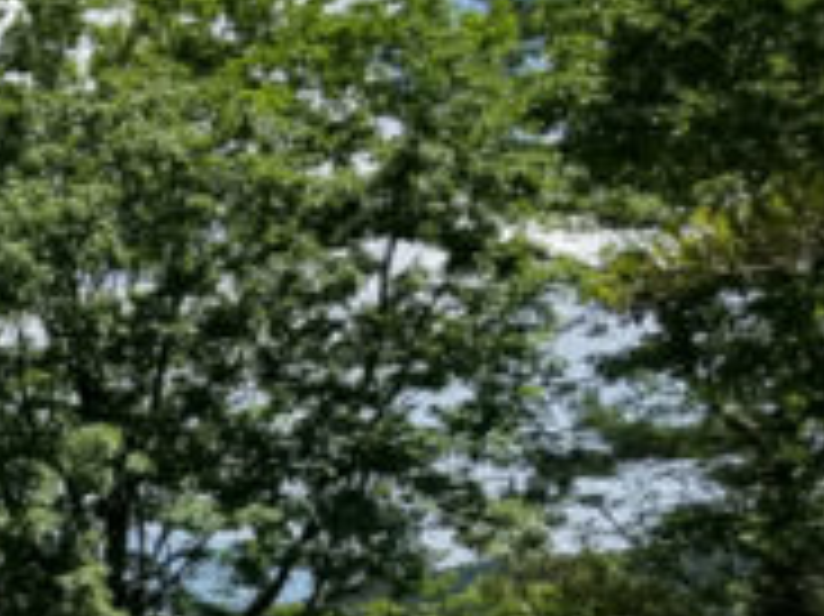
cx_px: -680
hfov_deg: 15.4
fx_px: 2593
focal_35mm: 109
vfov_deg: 13.2
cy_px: 746
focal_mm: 4.2
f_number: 1.7
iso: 50
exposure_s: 1/2856
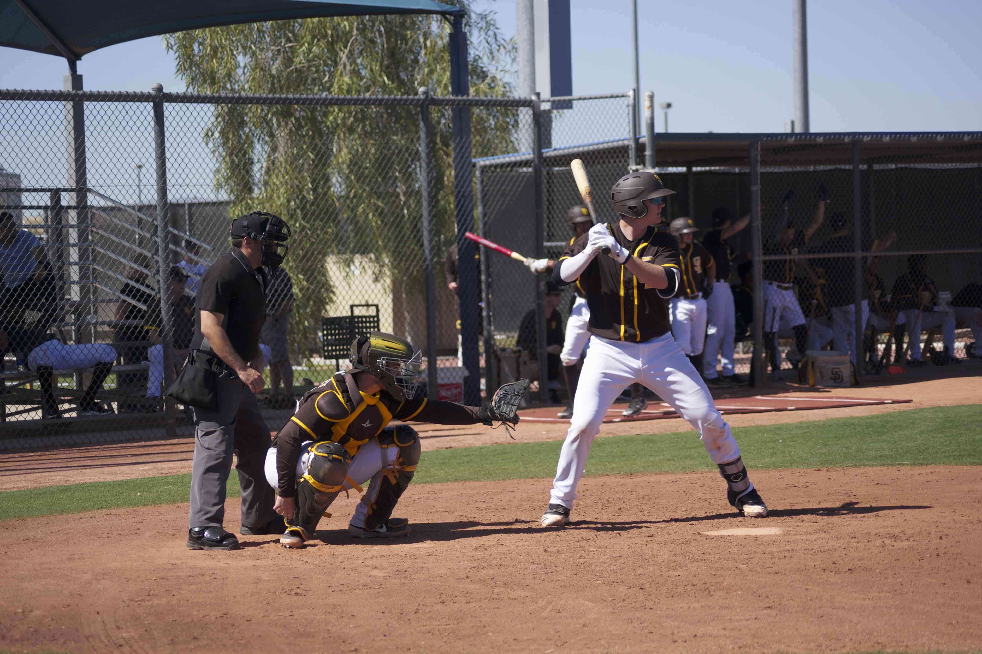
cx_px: 491
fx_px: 3271
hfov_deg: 17.1
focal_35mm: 120
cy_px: 327
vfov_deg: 11.4
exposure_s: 1/2000
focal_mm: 80
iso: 200
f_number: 4
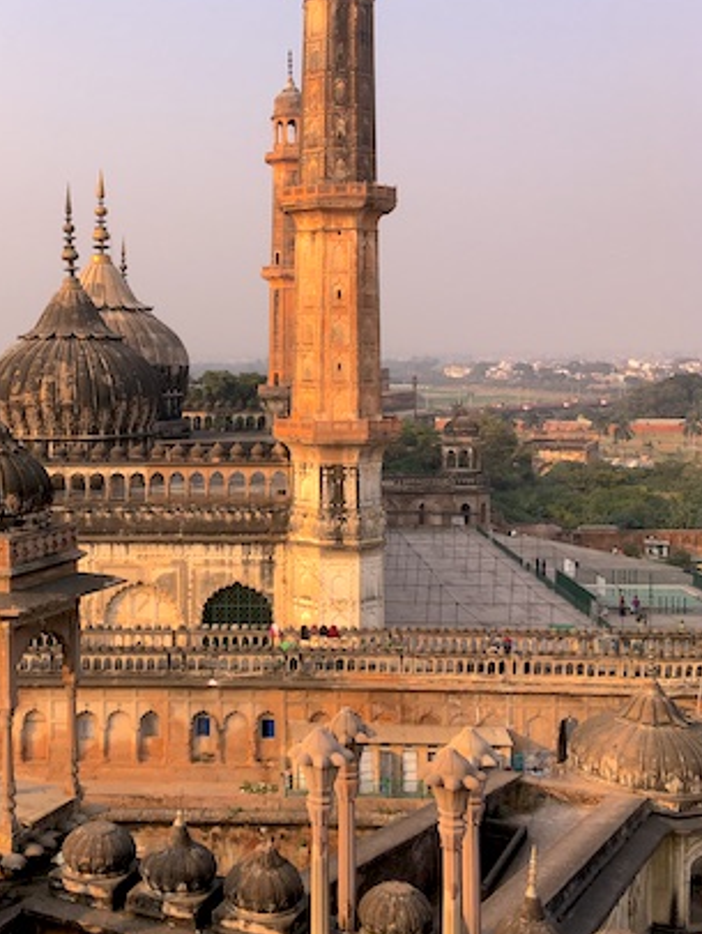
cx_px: 197
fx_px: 1216
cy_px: 396
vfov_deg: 41.9
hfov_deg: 31.8
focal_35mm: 45
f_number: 2.2
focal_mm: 4.15
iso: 25
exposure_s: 1/466
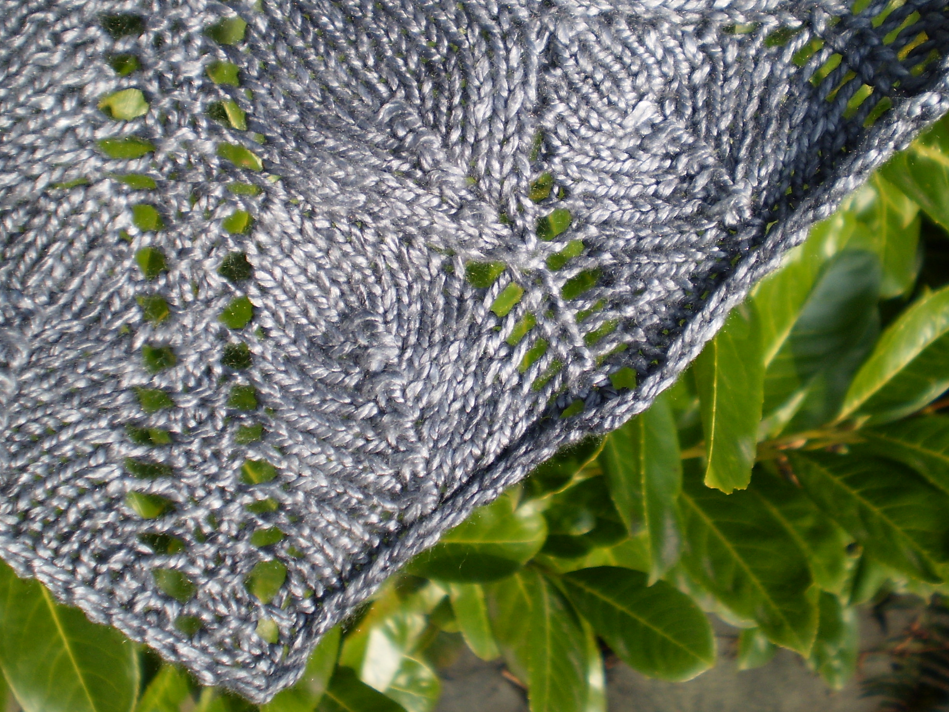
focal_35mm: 56
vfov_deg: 26.0
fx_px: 1535
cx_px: 517
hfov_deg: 34.3
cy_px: 246
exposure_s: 1/320
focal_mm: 7.4
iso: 64
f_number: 3.5
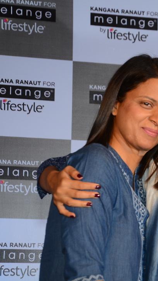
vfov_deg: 12.0
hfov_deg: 6.8
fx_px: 1332
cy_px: 140
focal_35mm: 179
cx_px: 176
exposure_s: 1/125
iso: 500
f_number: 5.3
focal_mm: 75
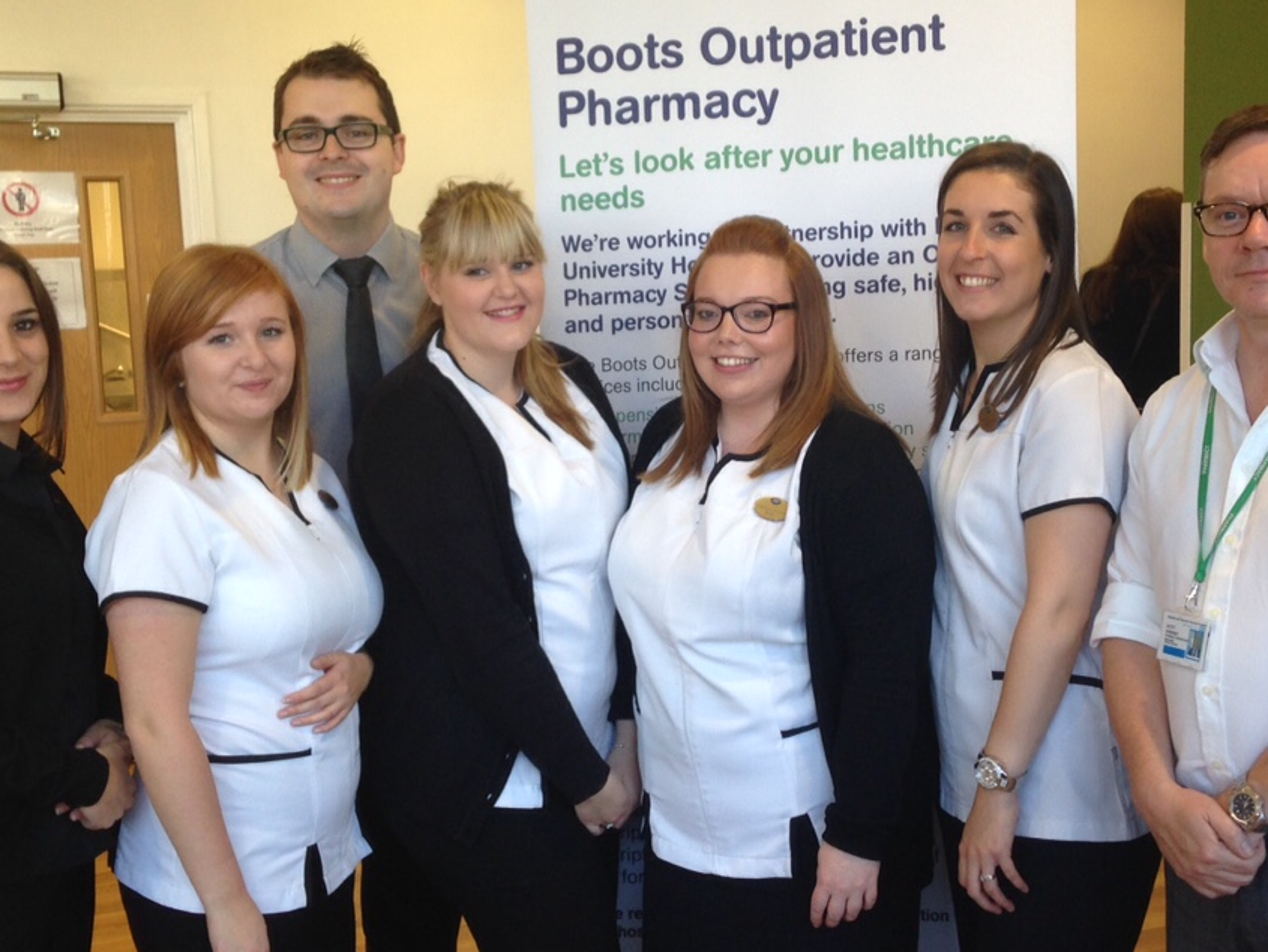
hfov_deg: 38.1
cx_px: 698
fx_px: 1832
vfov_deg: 29.1
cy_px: 450
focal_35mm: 50
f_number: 2.4
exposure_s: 1/30
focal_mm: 4.12
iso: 50
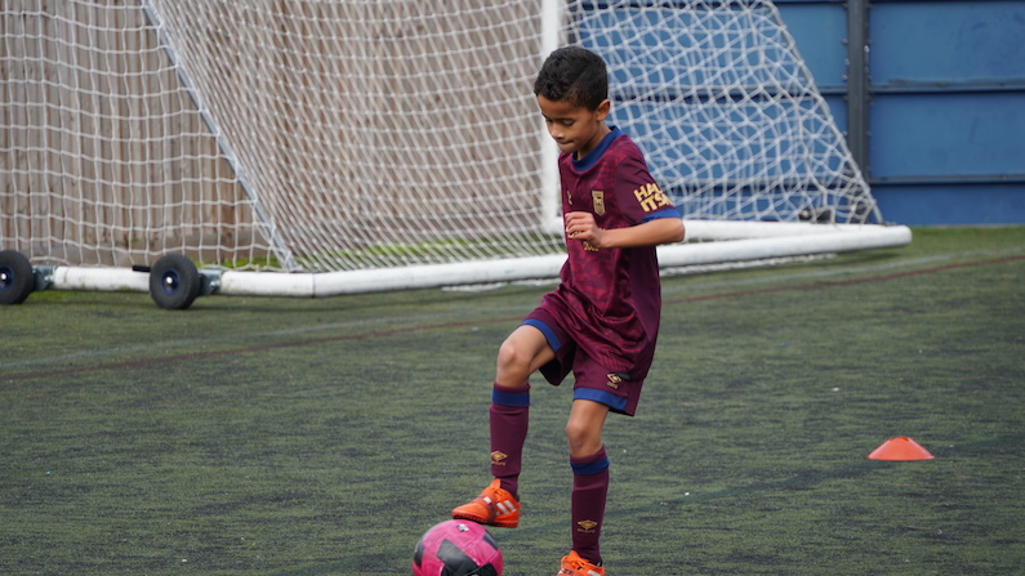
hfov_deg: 11.0
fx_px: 5327
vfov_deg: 6.2
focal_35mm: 196
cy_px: 309
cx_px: 513
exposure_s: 1/200
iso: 160
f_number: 5.6
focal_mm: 124
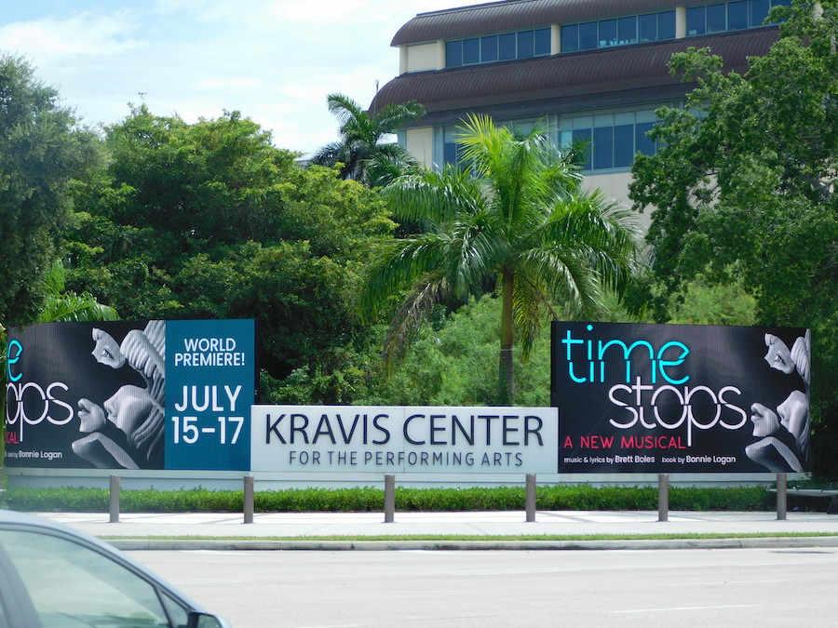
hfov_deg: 17.1
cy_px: 314
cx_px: 419
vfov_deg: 12.9
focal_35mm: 115
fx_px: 2784
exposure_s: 1/500
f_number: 4.8
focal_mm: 20.3
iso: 125
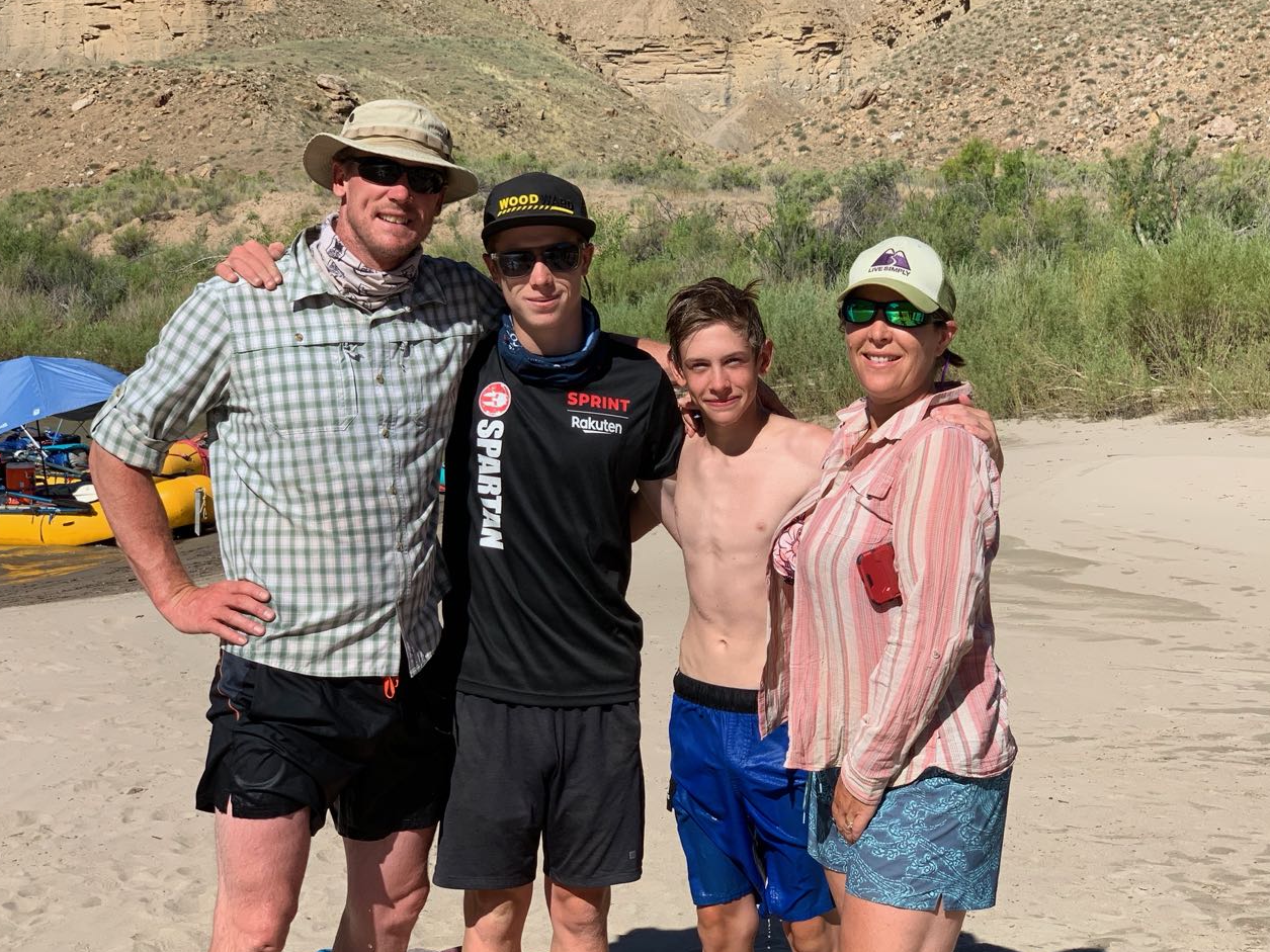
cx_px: 679
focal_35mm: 58
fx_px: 2128
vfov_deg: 25.2
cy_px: 507
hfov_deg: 33.2
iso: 16
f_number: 2.4
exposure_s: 1/1295
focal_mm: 6
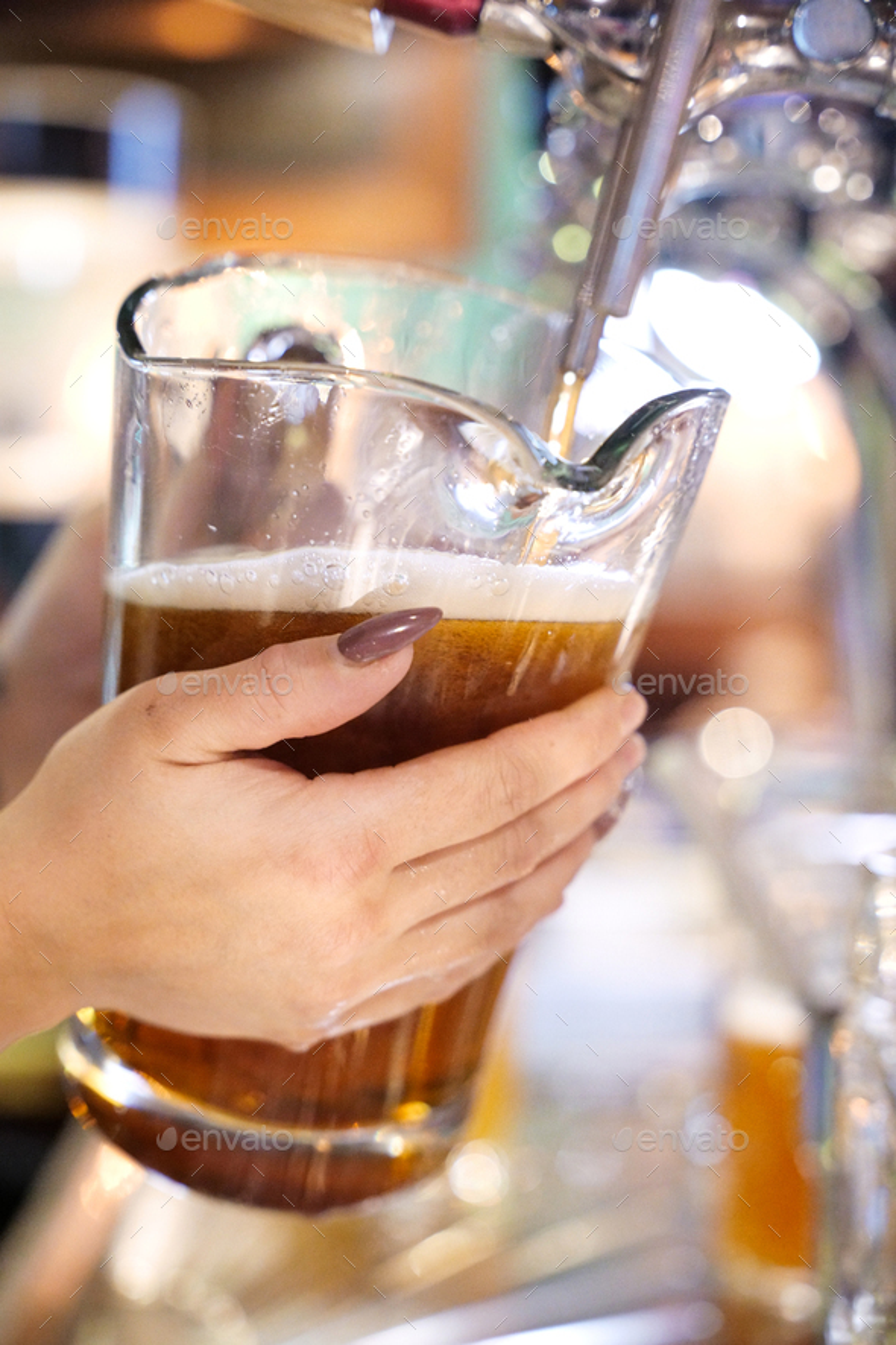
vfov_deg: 32.4
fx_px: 2314
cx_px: 448
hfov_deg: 21.9
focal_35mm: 62
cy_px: 672
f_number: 2.8
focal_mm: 62
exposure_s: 1/100
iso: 20000
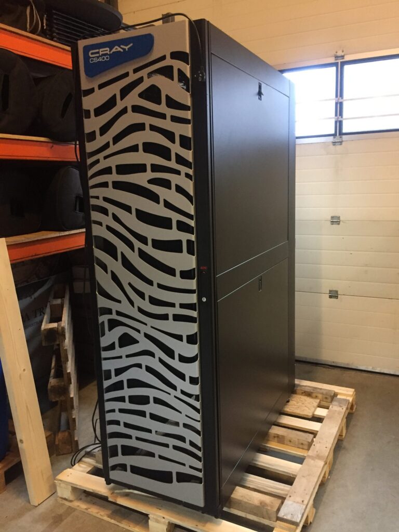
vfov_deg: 61.7
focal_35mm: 29
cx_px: 200
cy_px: 266
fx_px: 446
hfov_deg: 48.2
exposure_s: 1/25
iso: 250
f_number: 2.2
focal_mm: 4.15
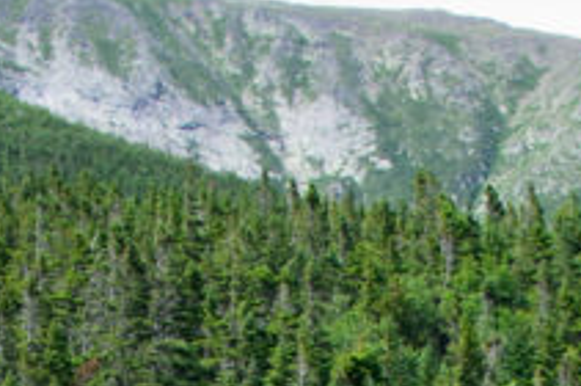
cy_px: 744
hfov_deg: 16.7
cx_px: 336
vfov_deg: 10.3
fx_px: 1982
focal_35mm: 123
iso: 400
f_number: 10
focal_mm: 18
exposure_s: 1/250
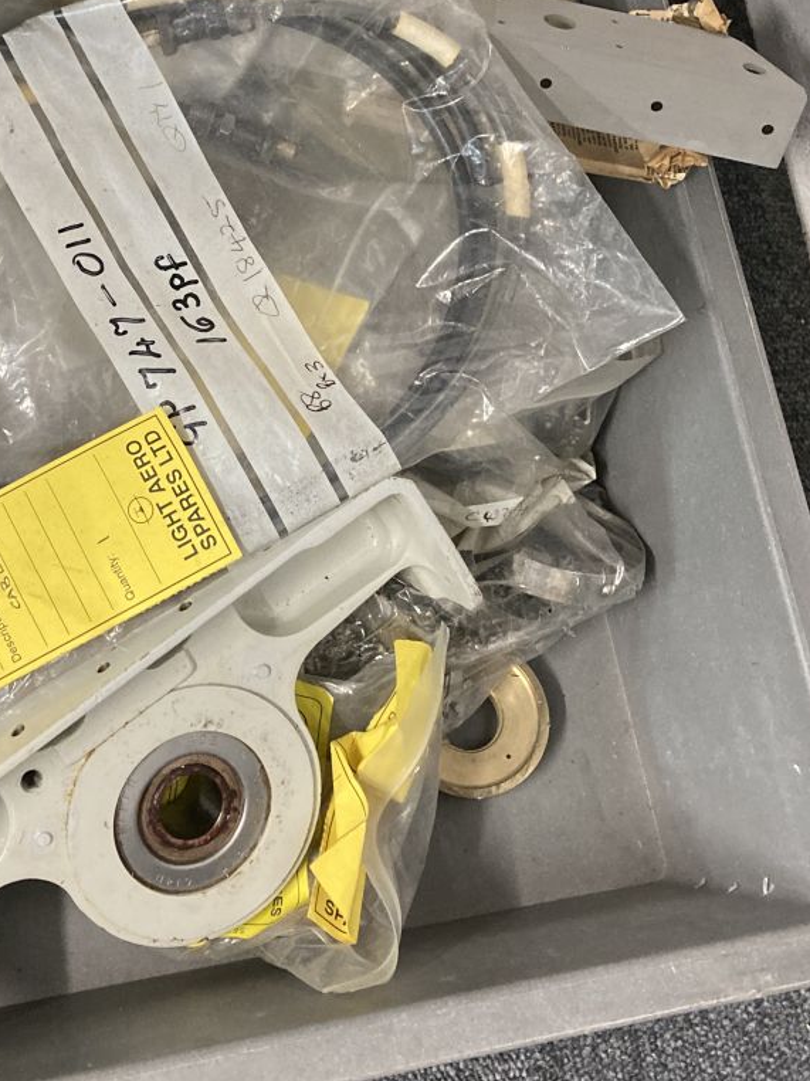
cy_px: 280
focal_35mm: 49
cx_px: 157
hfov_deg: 29.0
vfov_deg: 38.0
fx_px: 1530
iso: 250
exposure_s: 1/33
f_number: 1.8
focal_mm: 3.99
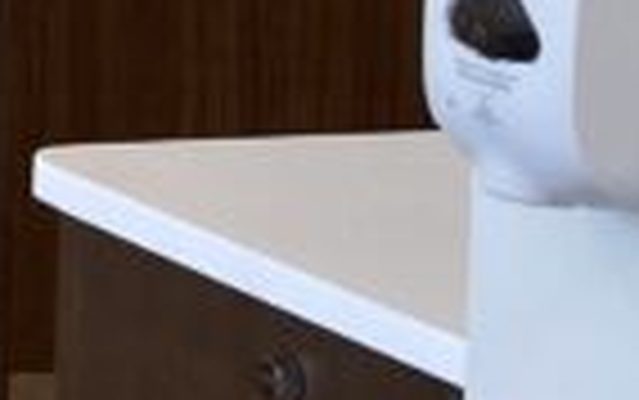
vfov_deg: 5.9
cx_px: -1350
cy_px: -517
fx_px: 3730
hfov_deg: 8.2
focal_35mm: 214
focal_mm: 3.99
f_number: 1.8
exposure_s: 1/120
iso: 50
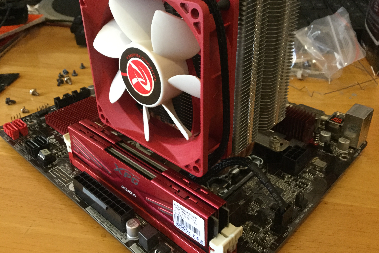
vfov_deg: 38.8
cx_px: 183
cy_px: 106
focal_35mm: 34
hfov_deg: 55.8
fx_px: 358
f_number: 2.4
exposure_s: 1/17
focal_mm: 3.3
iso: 400
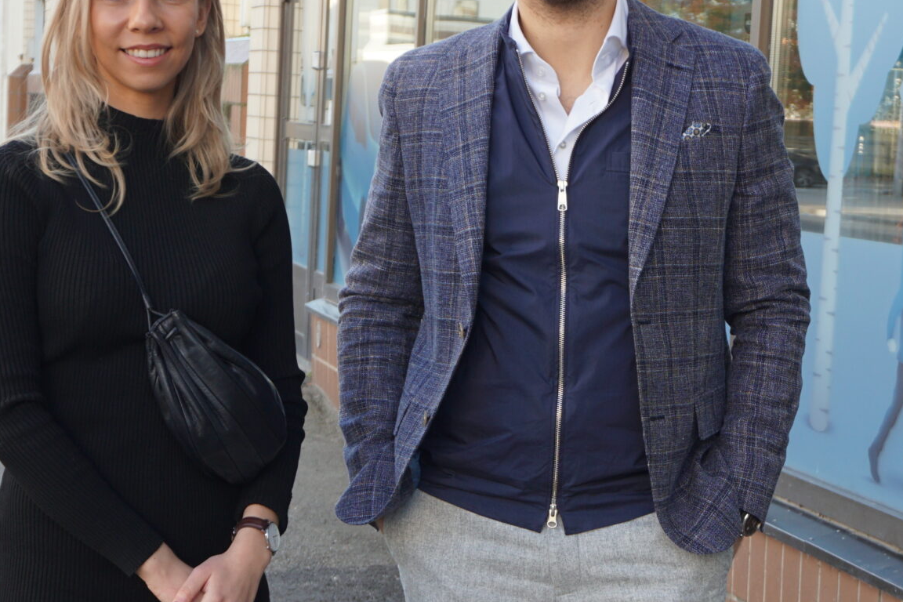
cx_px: 738
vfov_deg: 13.6
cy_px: 450
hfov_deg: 20.2
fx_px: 2508
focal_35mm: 100
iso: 125
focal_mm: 30
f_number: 6.3
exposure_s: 1/60
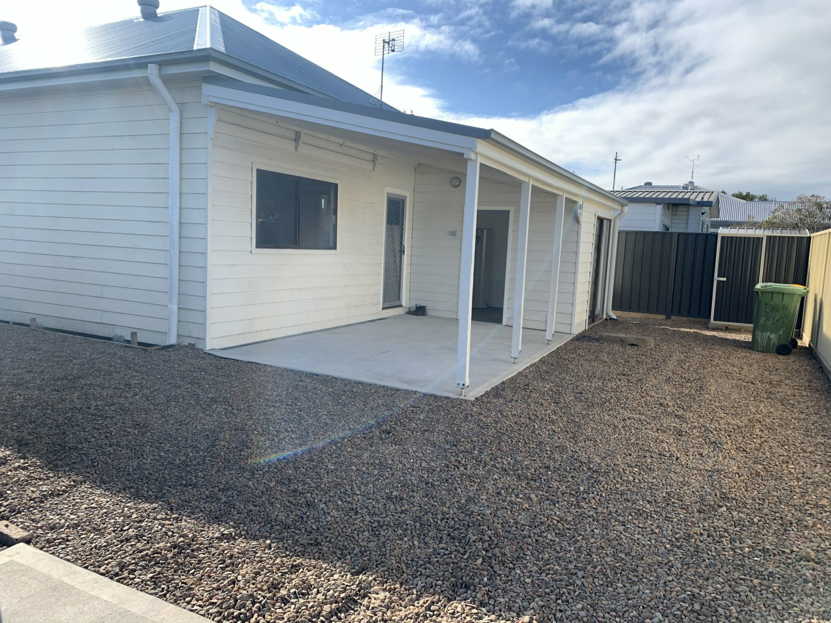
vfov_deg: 53.1
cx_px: 416
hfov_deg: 67.3
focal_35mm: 26
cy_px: 312
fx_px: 624
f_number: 1.8
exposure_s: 1/570
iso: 25
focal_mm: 4.25
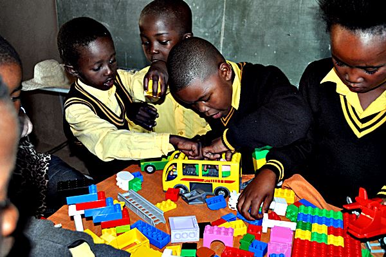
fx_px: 386
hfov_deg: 53.2
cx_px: 193
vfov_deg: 36.8
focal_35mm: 36
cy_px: 128
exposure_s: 1/60
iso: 800
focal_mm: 24
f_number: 4
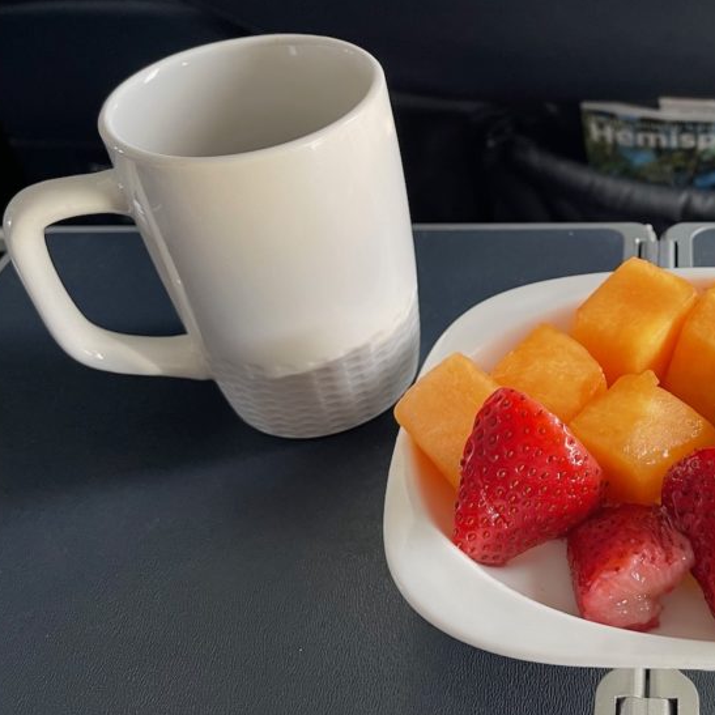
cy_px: 308
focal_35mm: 43
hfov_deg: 36.9
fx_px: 1005
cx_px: 630
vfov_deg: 39.1
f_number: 1.6
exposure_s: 1/64
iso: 125
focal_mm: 5.1
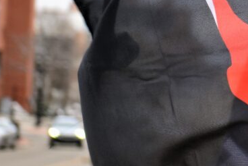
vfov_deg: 4.7
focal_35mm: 292
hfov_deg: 7.0
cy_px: -35
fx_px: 2013
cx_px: 335
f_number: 5
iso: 400
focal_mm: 70
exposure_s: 1/400
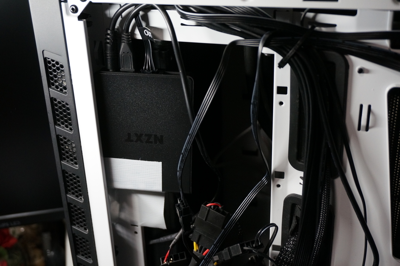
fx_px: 499
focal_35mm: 45
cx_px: 200
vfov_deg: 29.8
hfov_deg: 43.7
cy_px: 133
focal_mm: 30
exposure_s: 1/160
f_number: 5
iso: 1250
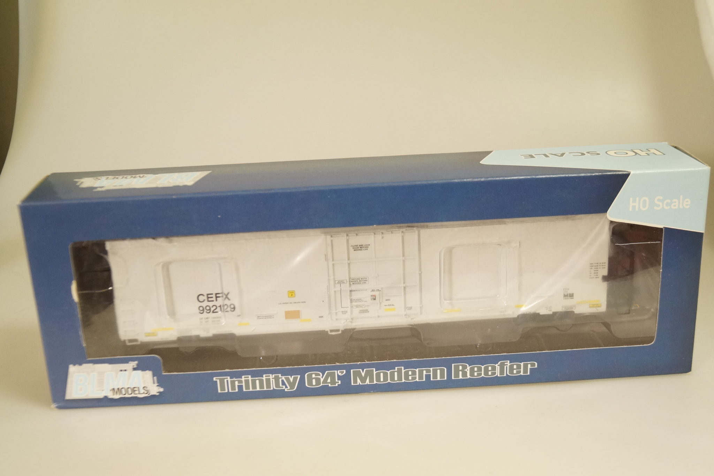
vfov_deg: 31.9
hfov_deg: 46.4
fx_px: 833
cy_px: 238
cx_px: 357
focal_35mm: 42
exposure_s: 1/160
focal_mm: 28
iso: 1000
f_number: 4.5
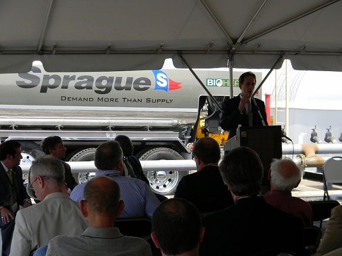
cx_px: 171
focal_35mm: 83
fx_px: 820
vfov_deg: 17.8
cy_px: 128
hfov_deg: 23.6
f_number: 4.5
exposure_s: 1/266
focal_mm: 15.1
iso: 80
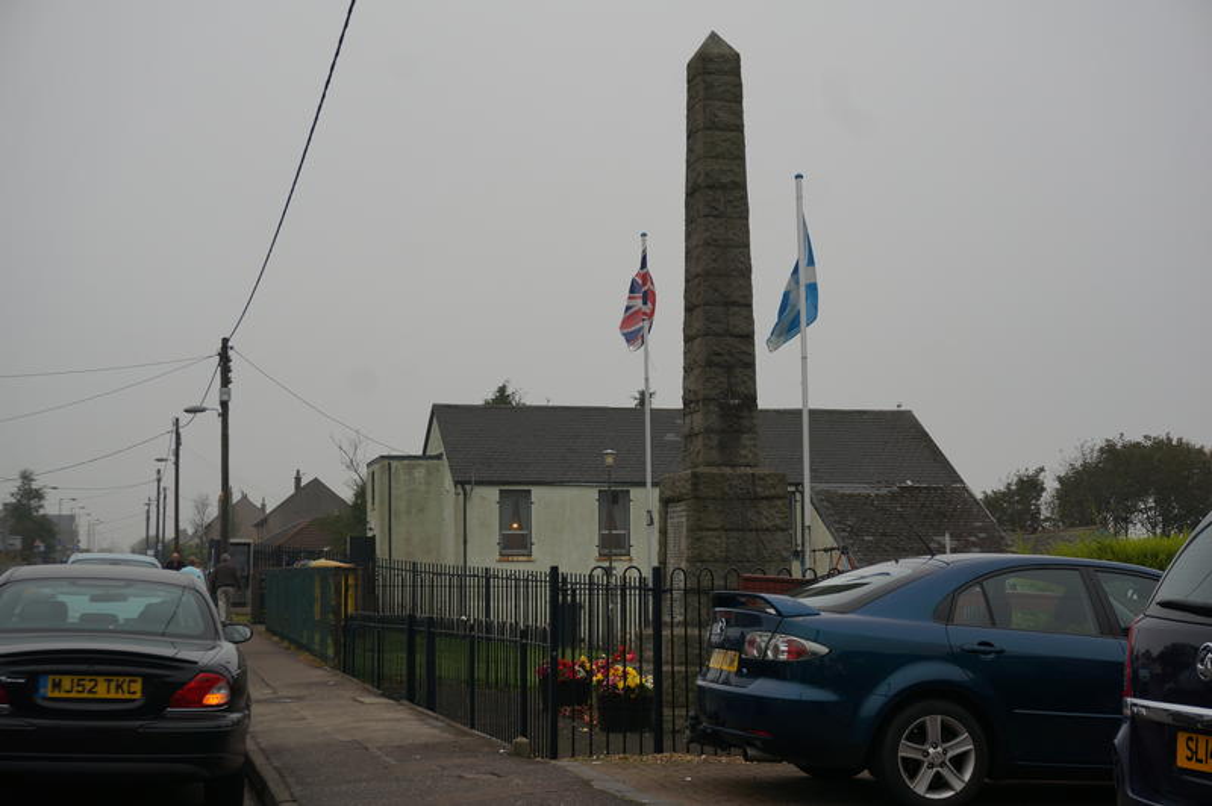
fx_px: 1766
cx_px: 606
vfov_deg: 25.7
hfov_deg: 37.9
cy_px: 403
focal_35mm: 52
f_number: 6.3
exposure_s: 1/80
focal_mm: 35
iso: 100
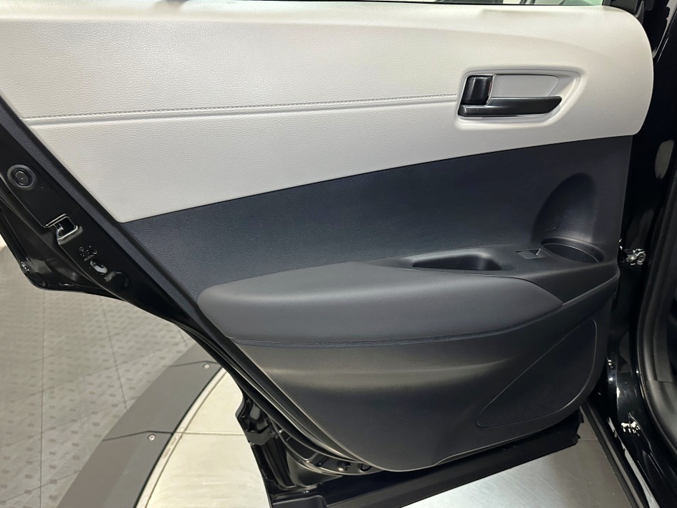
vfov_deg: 53.1
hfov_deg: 67.2
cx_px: 317
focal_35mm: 26
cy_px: 251
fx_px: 509
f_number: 1.78
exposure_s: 1/60
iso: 500
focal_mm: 6.86
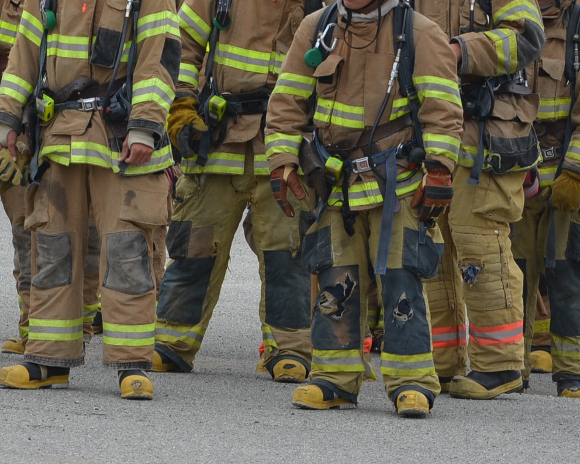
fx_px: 5511
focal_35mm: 321
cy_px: 138
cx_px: 103
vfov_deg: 4.8
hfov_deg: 6.0
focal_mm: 92
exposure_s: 1/250
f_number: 8
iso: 200
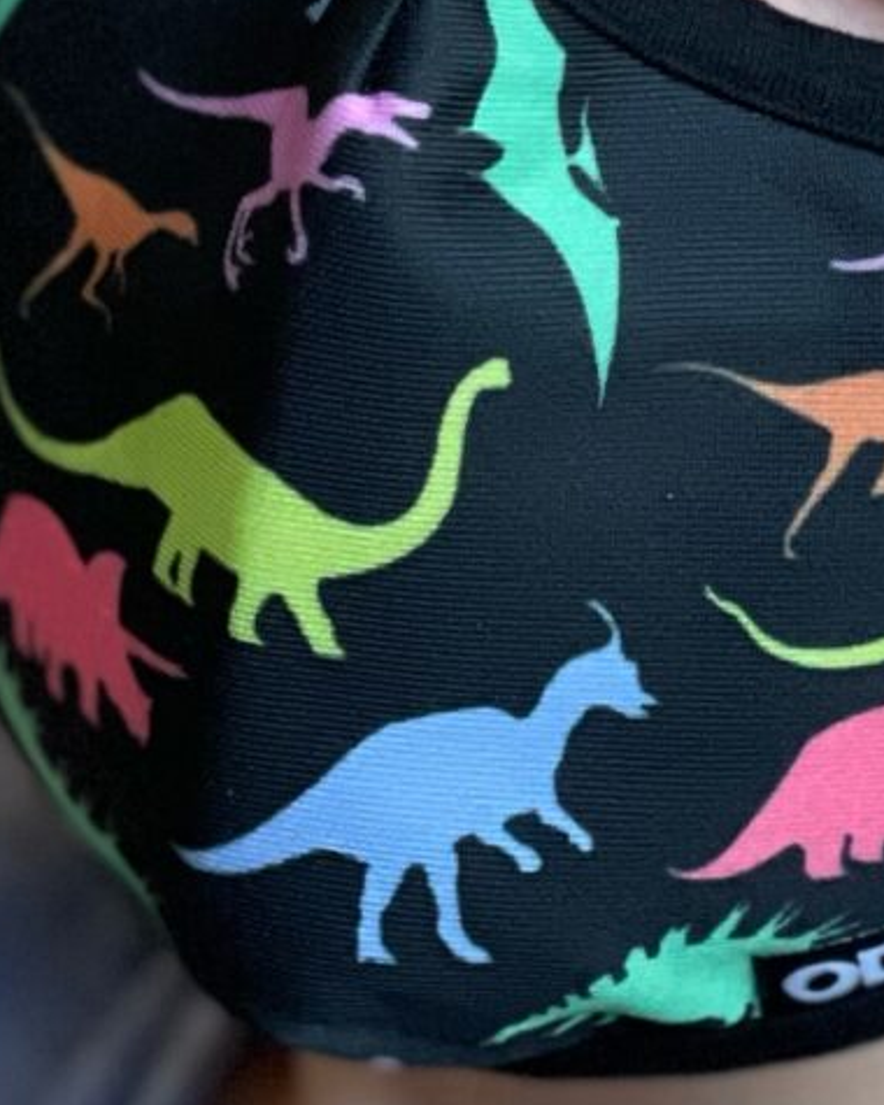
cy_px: -682
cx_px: 644
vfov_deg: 8.6
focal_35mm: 219
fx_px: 7162
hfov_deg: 7.1
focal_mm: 6
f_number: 2
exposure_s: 1/122
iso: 250
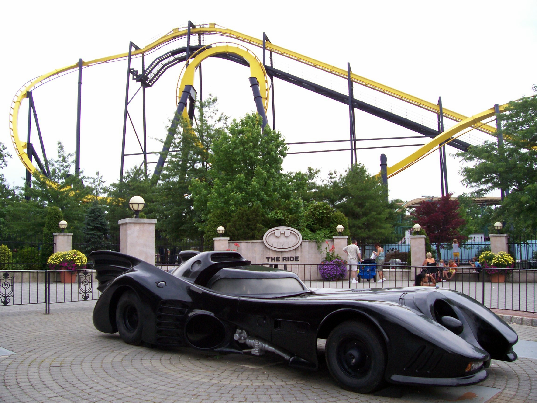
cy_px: 202
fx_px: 527
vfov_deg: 41.8
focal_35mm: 34
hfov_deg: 54.0
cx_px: 268
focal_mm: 5.6
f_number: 2.7
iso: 80
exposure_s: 1/629
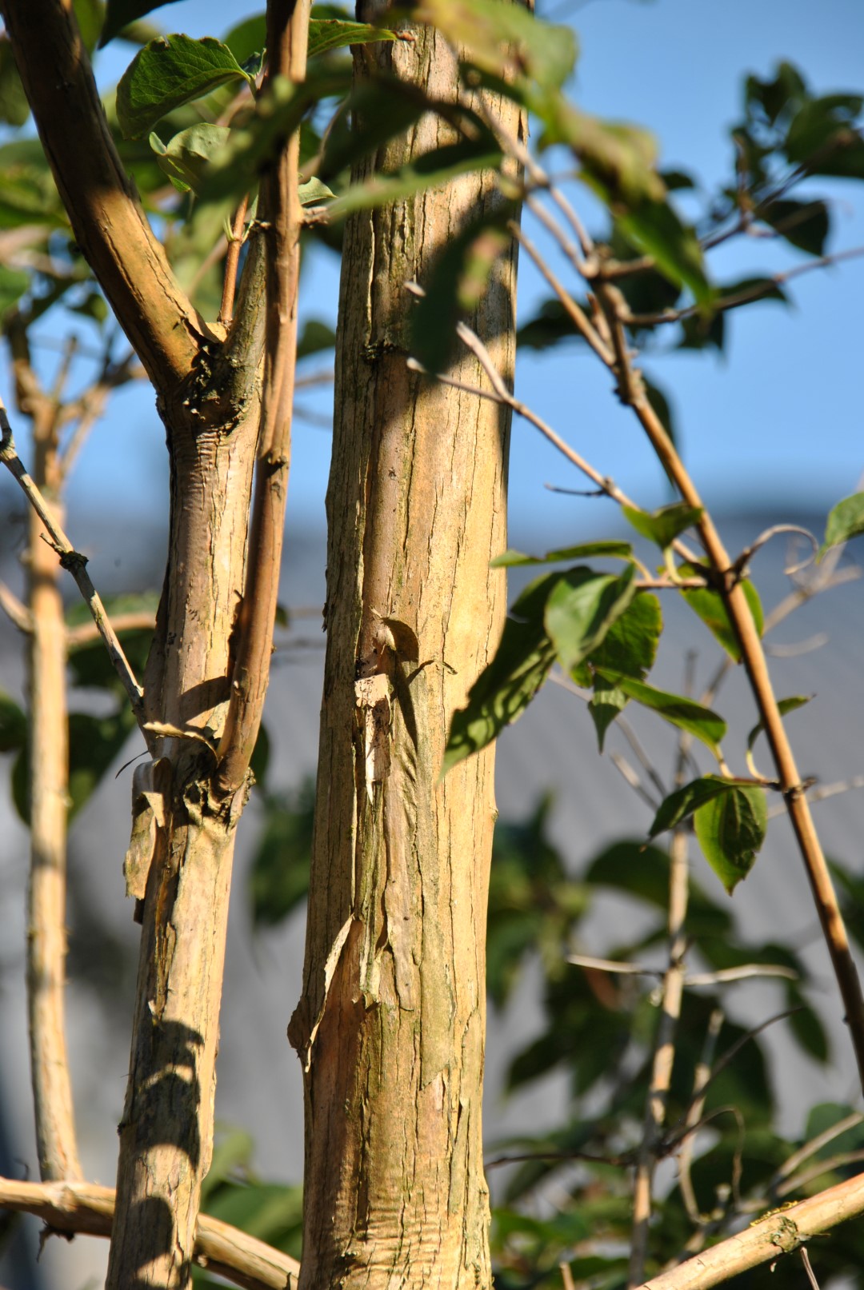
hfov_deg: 5.1
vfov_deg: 7.6
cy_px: 645
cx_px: 432
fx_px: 9690
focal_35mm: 270
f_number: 7.1
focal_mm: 180
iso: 100
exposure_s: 1/200
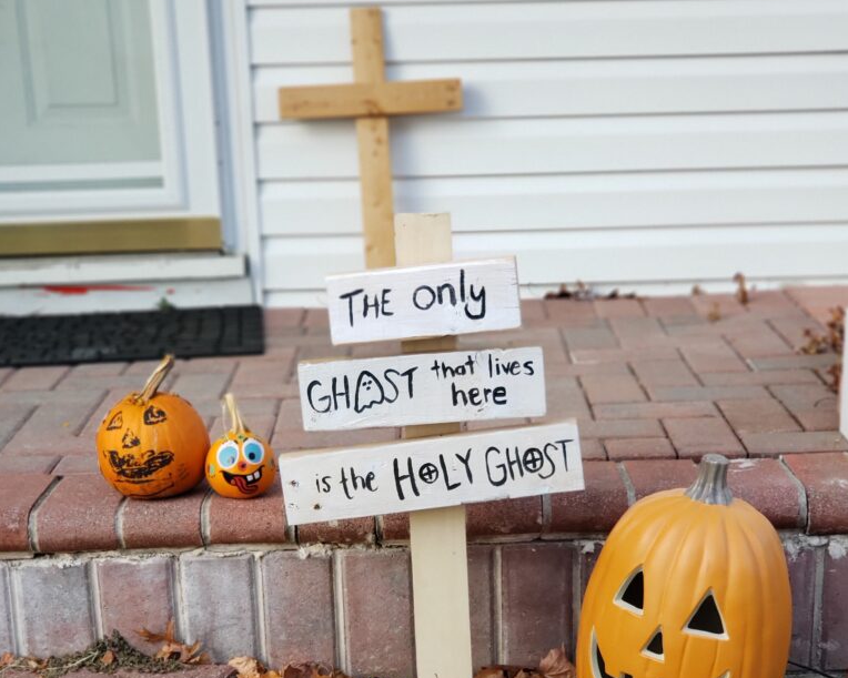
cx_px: 424
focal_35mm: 68
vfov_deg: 22.3
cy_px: 479
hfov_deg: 27.9
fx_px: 1706
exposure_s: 1/100
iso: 50
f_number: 2.4
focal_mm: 6
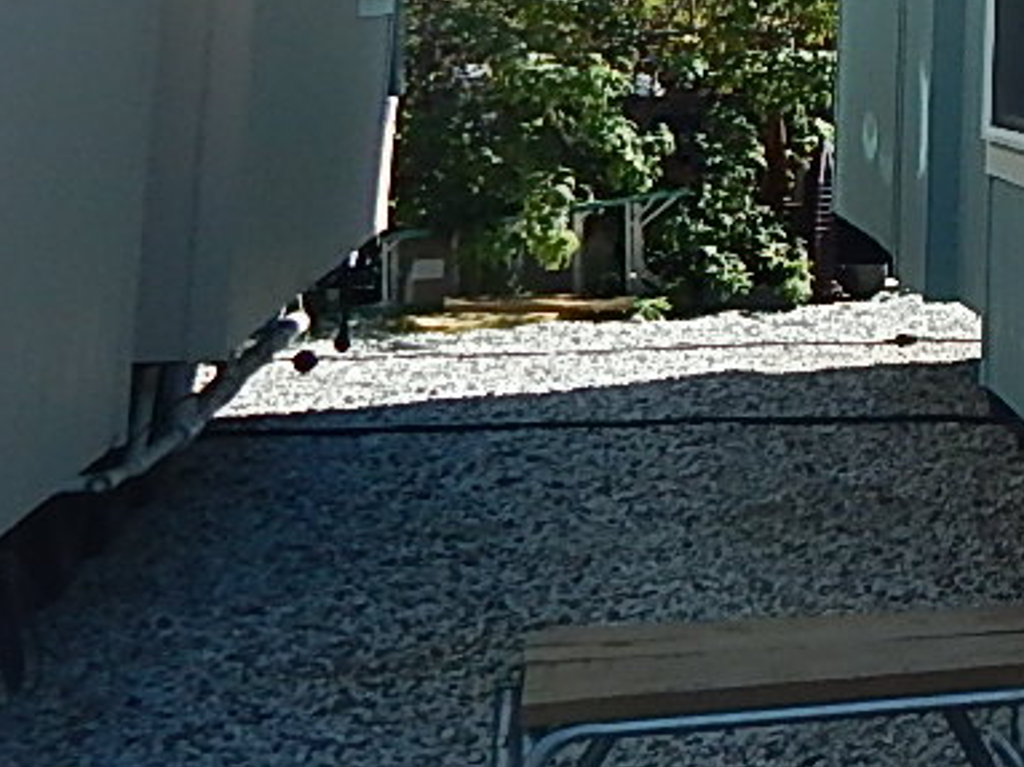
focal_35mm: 92
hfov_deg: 17.1
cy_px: -291
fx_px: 2721
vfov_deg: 15.1
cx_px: 1896
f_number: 6
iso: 125
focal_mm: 4
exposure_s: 1/400
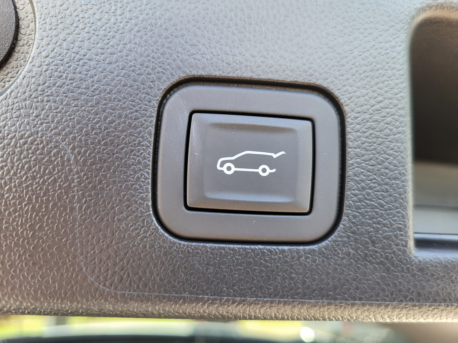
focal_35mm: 26
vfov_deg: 53.1
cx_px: 229
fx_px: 344
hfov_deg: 67.3
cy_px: 172
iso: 100
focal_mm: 5.4
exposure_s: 1/120
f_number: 1.8
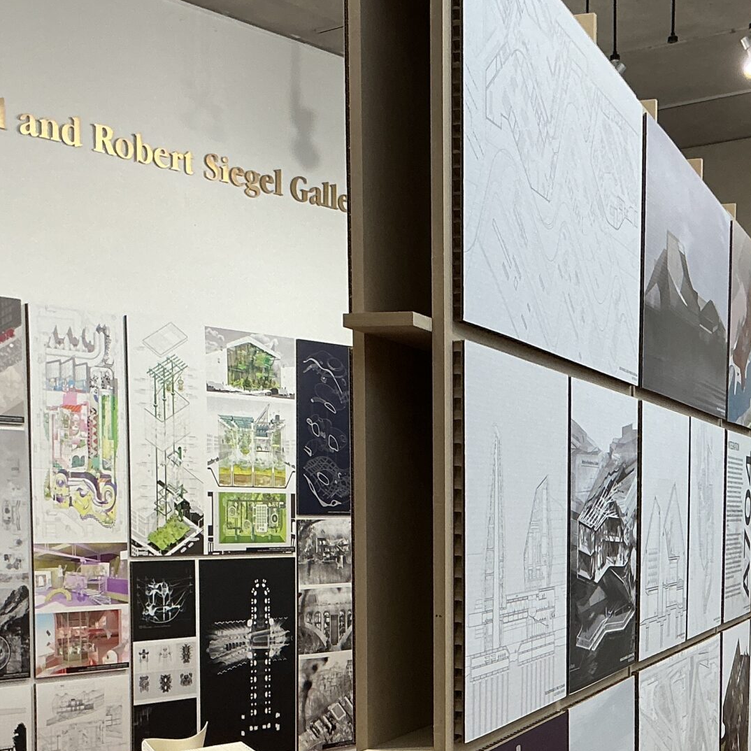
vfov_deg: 28.2
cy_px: 646
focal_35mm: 59
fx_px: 1448
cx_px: 492
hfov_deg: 28.9
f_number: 1.8
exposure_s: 1/60
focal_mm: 3
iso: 64
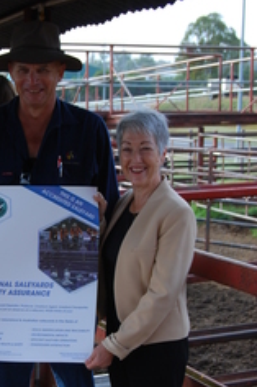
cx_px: 40
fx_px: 846
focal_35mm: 79
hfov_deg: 17.1
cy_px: 241
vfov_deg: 25.7
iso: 180
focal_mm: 31
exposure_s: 1/125
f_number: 5.6
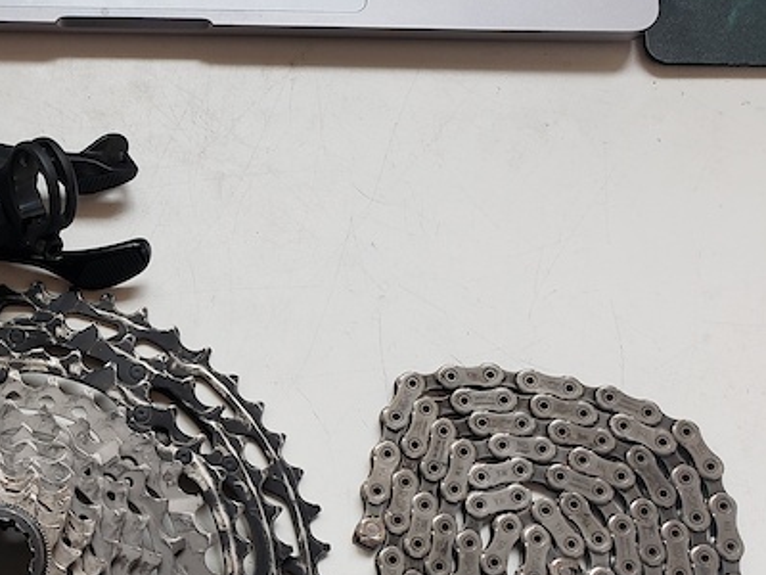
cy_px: 378
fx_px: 1151
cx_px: 17
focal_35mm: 52
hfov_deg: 33.9
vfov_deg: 27.9
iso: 125
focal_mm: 4.3
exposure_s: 1/50
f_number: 2.4
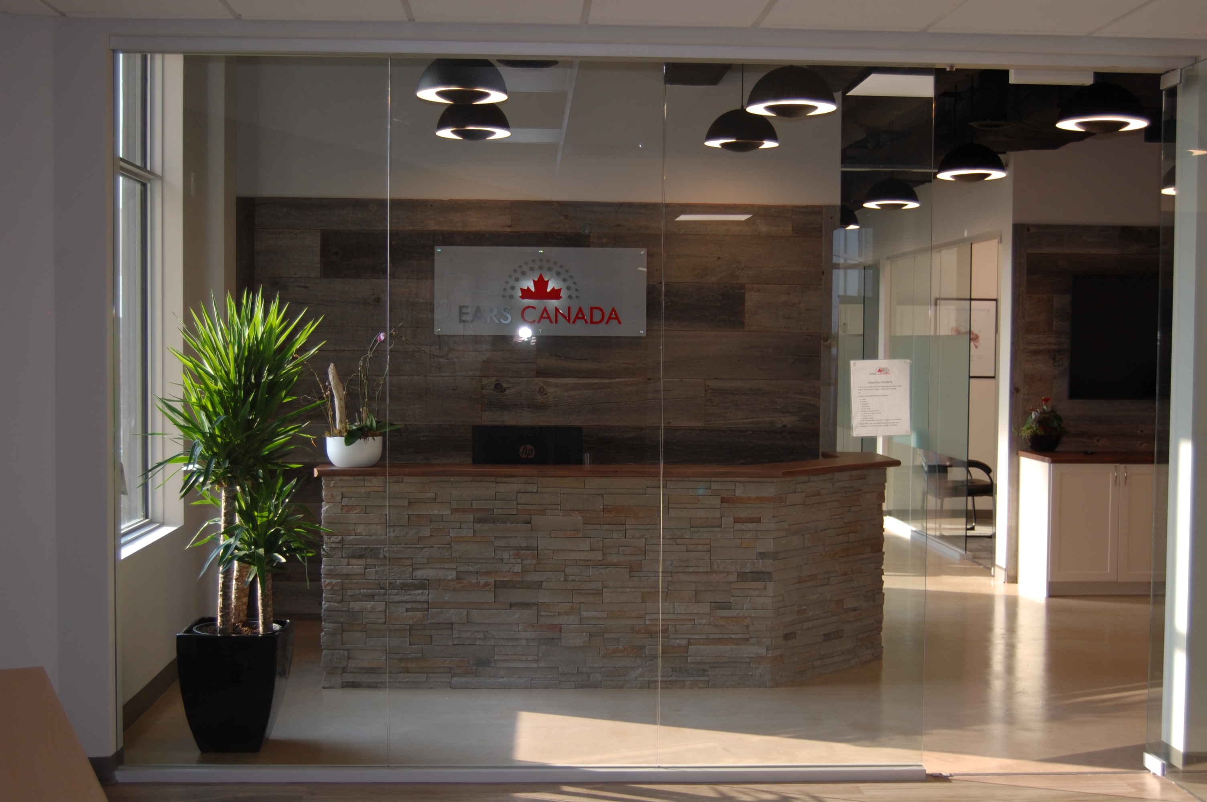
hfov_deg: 42.4
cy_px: 401
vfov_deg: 28.9
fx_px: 1558
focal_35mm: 46
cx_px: 604
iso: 200
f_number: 4.5
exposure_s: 1/60
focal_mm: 31
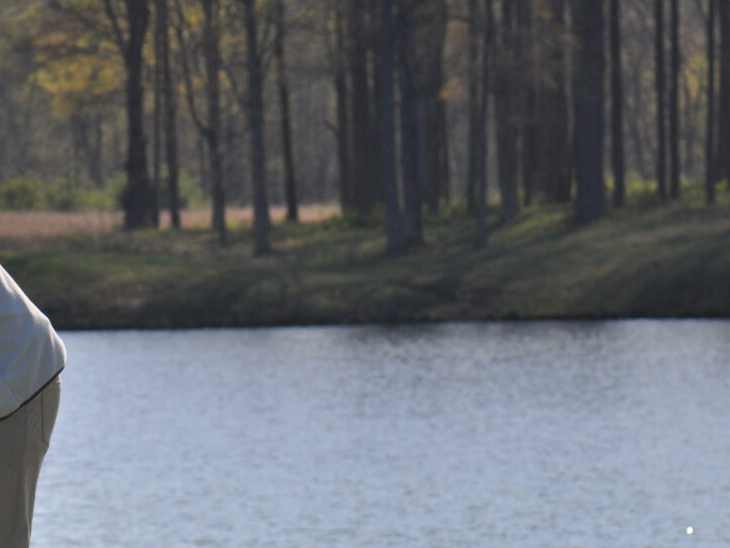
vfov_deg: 4.1
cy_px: 501
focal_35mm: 365
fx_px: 7701
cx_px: 106
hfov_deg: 5.4
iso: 400
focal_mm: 120
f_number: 6.3
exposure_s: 1/1600
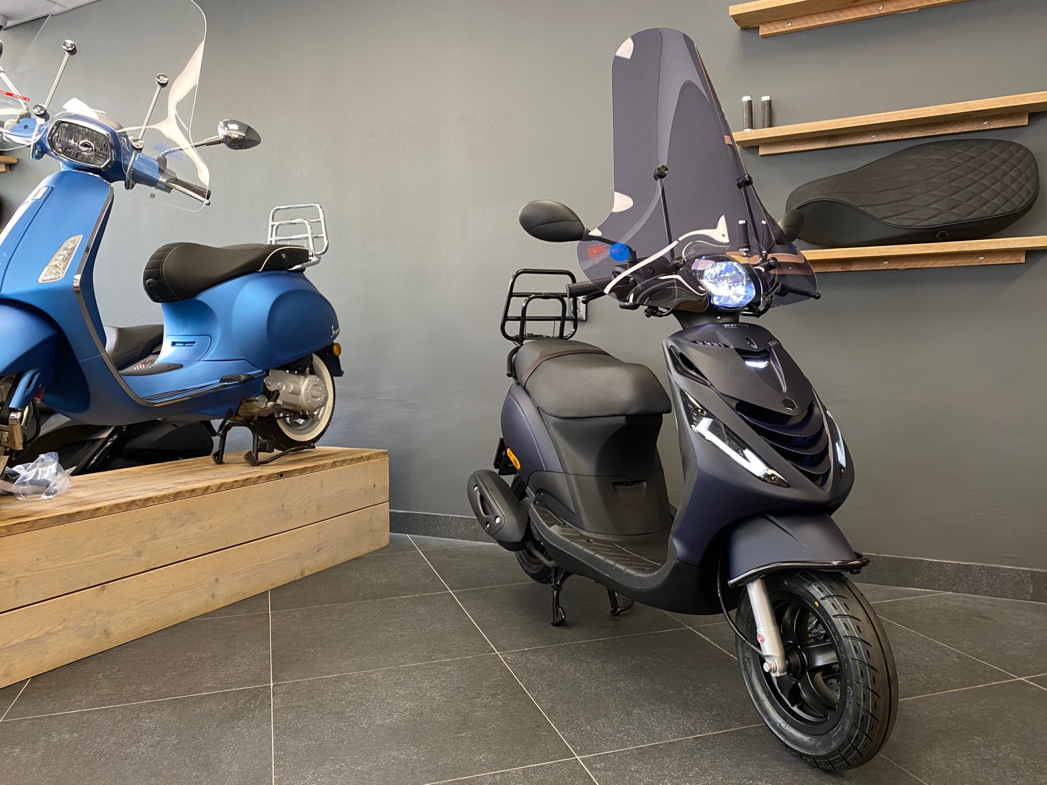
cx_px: 524
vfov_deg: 53.1
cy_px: 392
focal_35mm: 26
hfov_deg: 67.3
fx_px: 786
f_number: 1.8
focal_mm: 4.25
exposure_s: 1/50
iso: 160
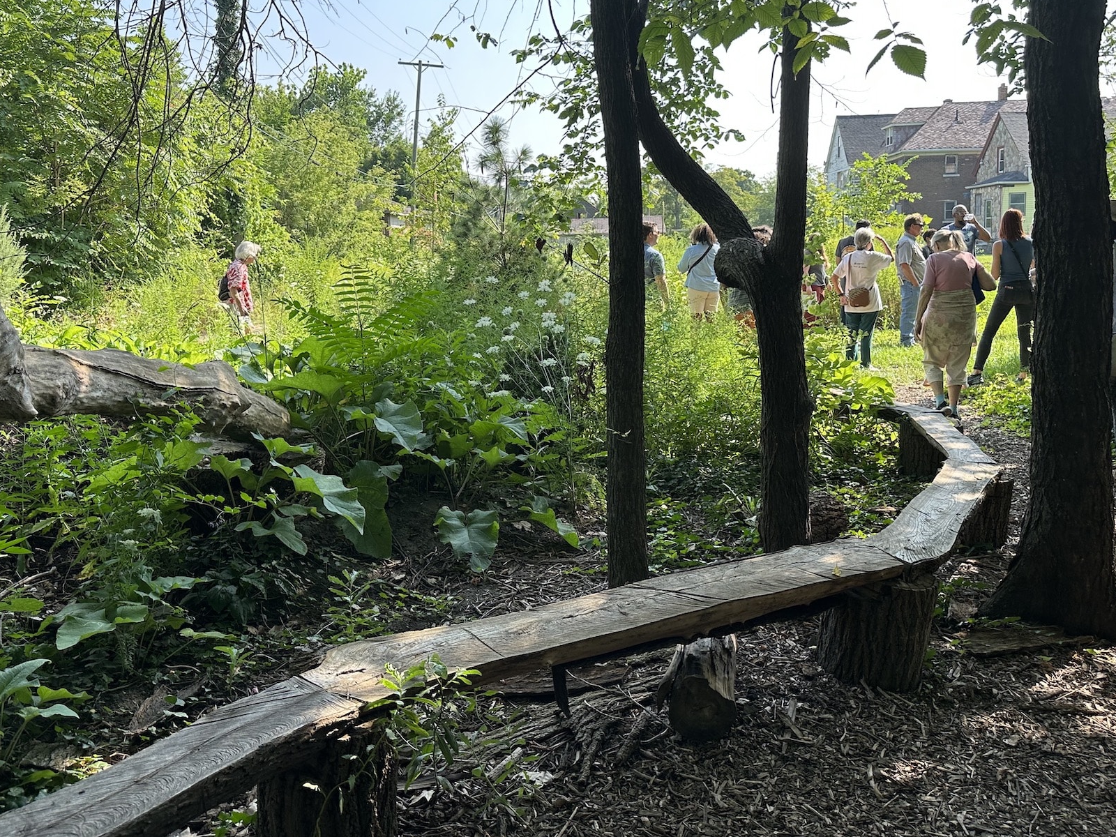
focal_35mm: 30
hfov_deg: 60.0
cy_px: 363
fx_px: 967
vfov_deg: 46.7
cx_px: 556
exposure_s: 1/1040
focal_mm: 6.86
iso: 80
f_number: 1.78
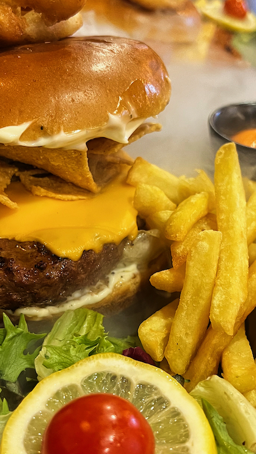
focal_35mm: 47
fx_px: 567
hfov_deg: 25.4
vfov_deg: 43.6
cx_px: 153
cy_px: 259
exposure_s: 1/50
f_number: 1.5
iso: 200
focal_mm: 5.7
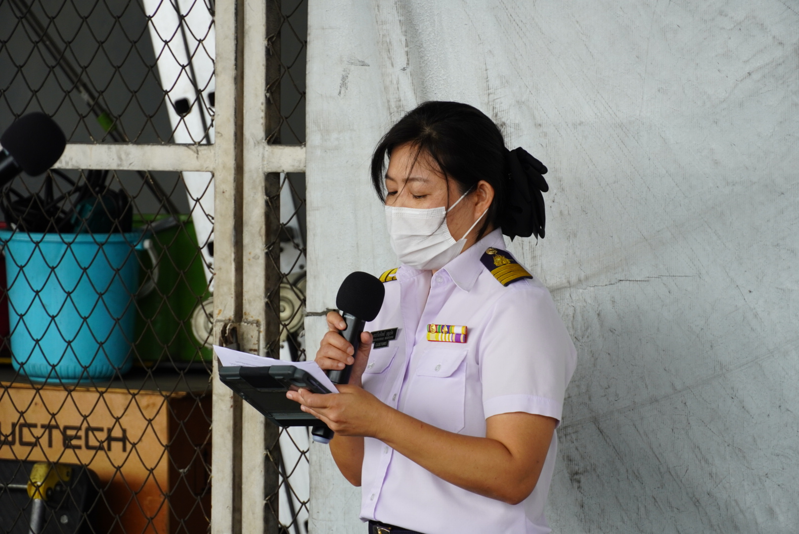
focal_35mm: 202
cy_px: 267
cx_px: 400
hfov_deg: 10.2
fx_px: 4497
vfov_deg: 6.8
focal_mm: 135
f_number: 5.6
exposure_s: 1/250
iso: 320
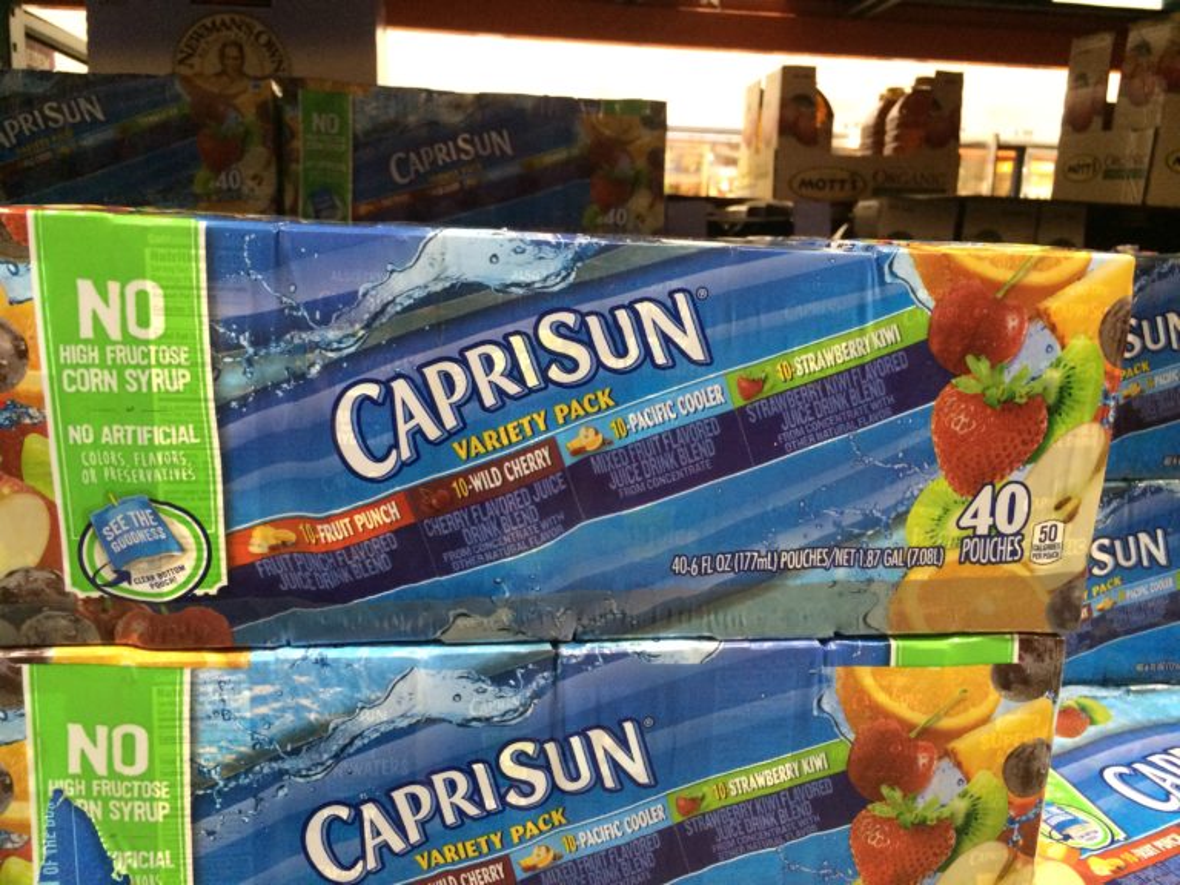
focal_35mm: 29
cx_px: 590
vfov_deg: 48.2
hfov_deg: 61.7
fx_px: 989
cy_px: 442
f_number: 2.2
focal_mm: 4.15
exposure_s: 1/30
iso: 200
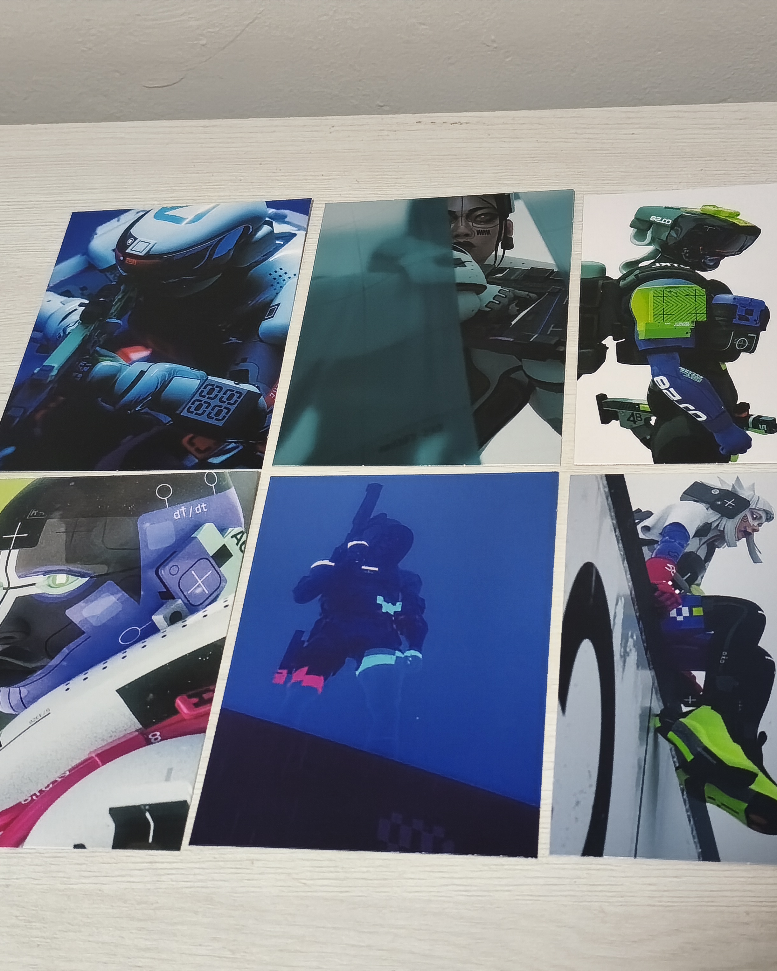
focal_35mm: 60
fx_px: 1724
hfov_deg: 25.4
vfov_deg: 31.4
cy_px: 486
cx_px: 425
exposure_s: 1/25
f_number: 1.65
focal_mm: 6.14
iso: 2000
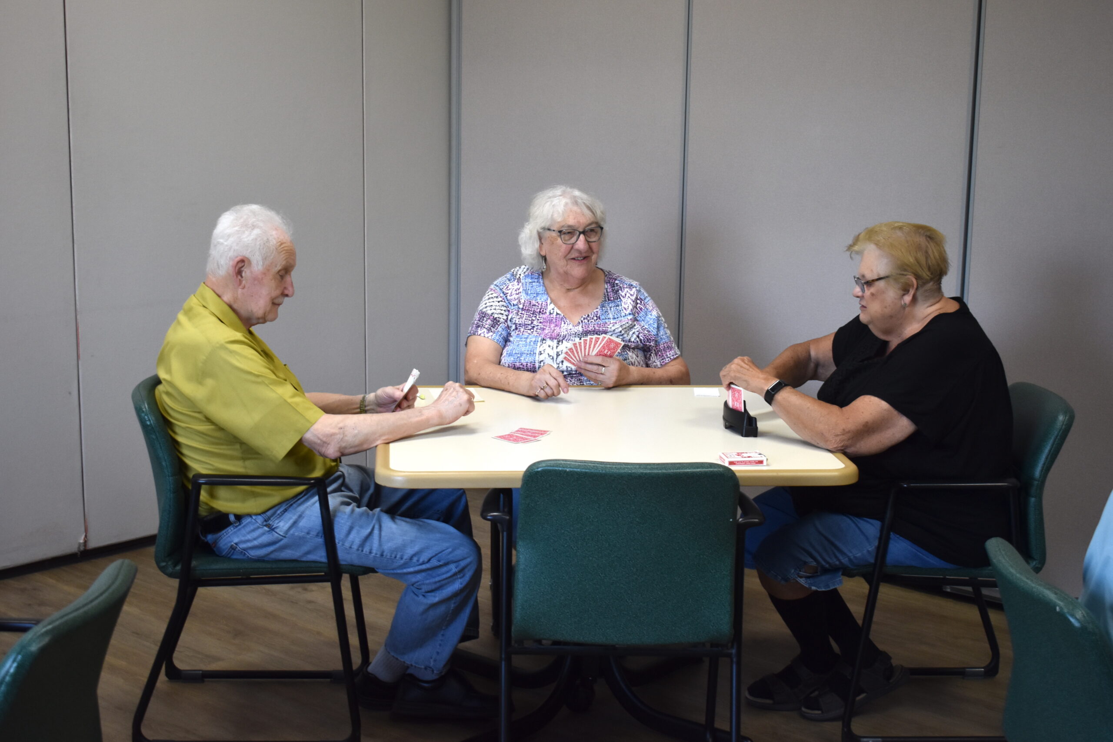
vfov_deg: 25.1
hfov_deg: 36.9
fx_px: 1669
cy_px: 371
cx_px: 556
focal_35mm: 54
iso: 800
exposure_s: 1/125
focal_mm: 36
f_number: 4.8
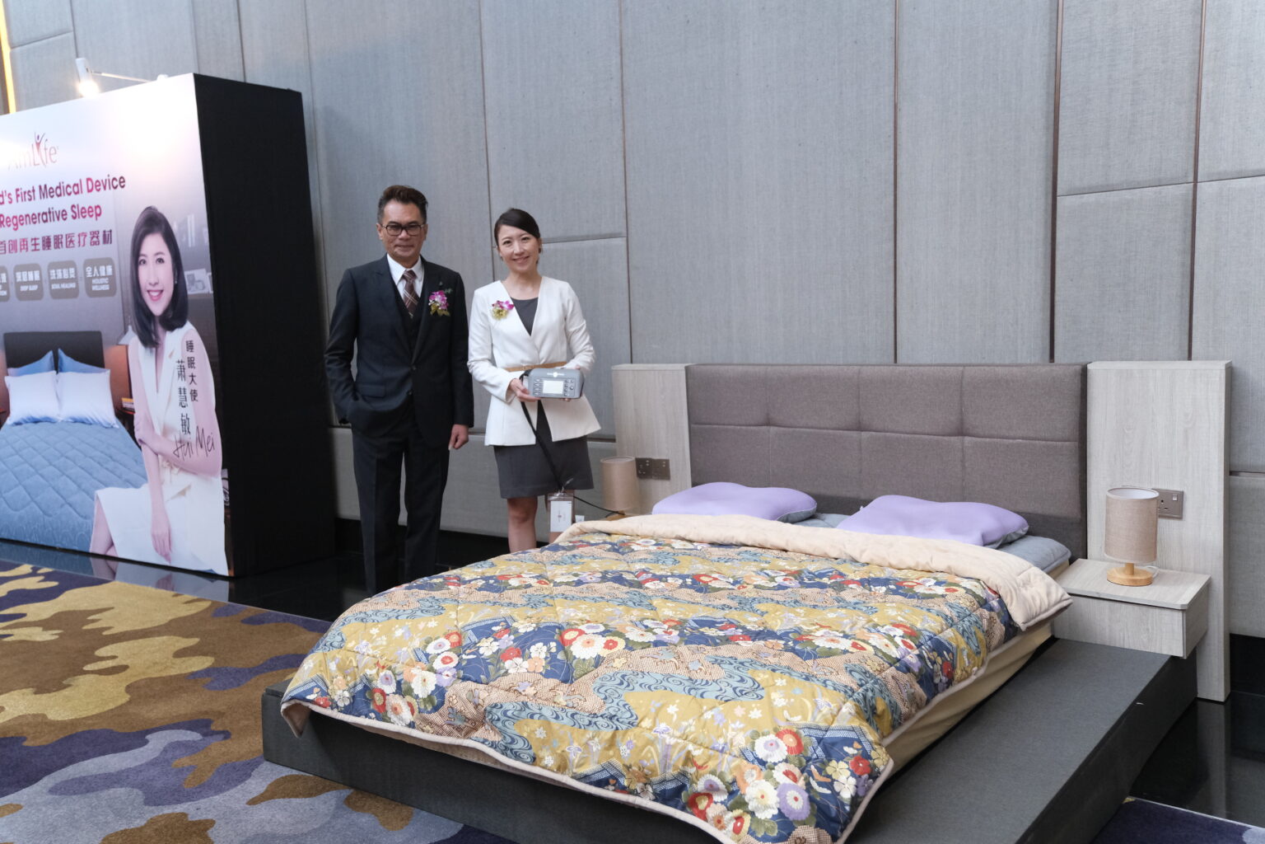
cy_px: 422
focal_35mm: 30
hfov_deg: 61.9
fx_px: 1054
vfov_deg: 43.6
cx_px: 632
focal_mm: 20
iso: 2000
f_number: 2.8
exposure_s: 1/160
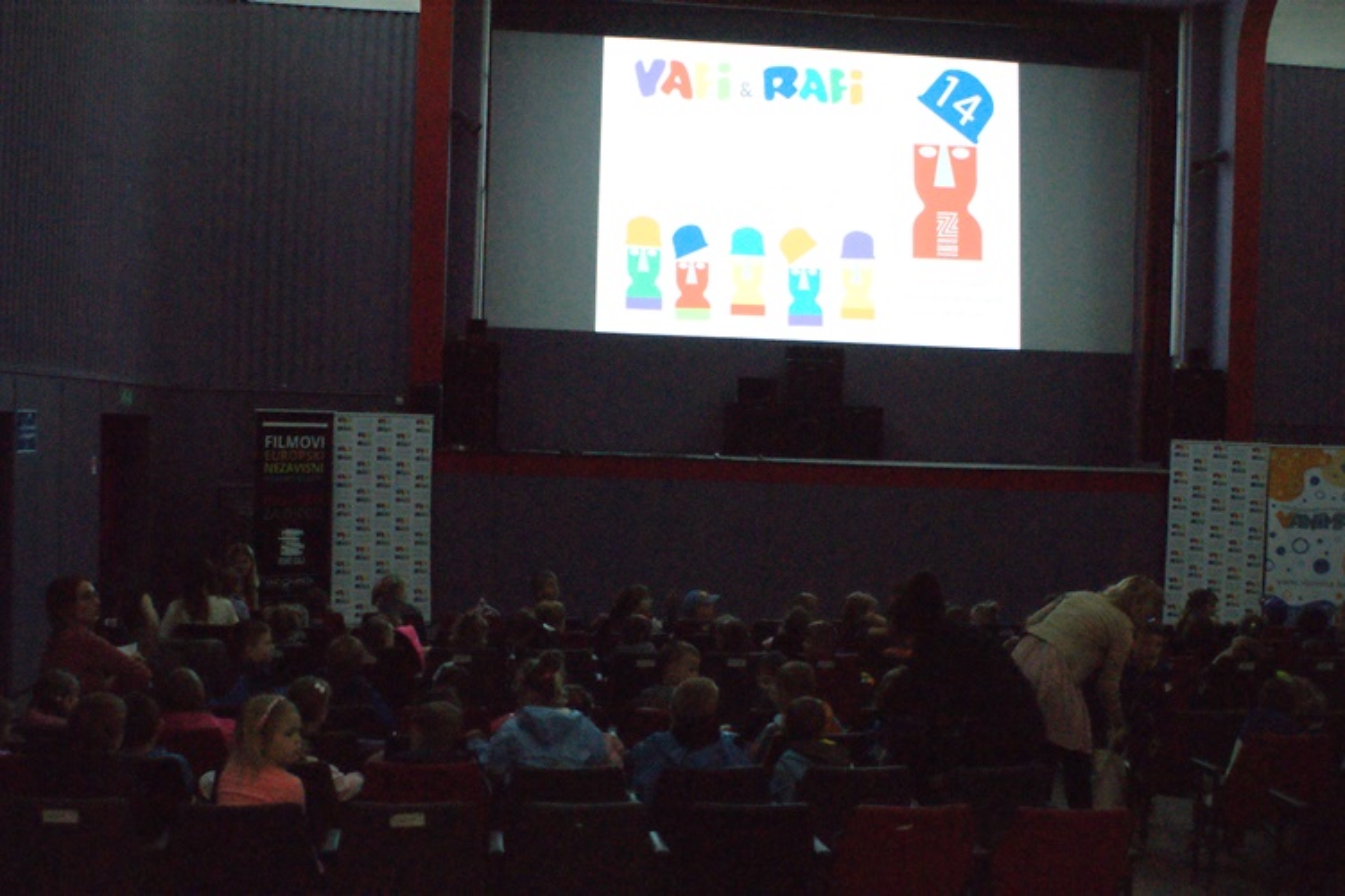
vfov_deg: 34.2
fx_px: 1457
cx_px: 672
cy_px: 448
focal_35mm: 39
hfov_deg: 49.6
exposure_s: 1/30
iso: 3200
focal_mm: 26
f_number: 4.5
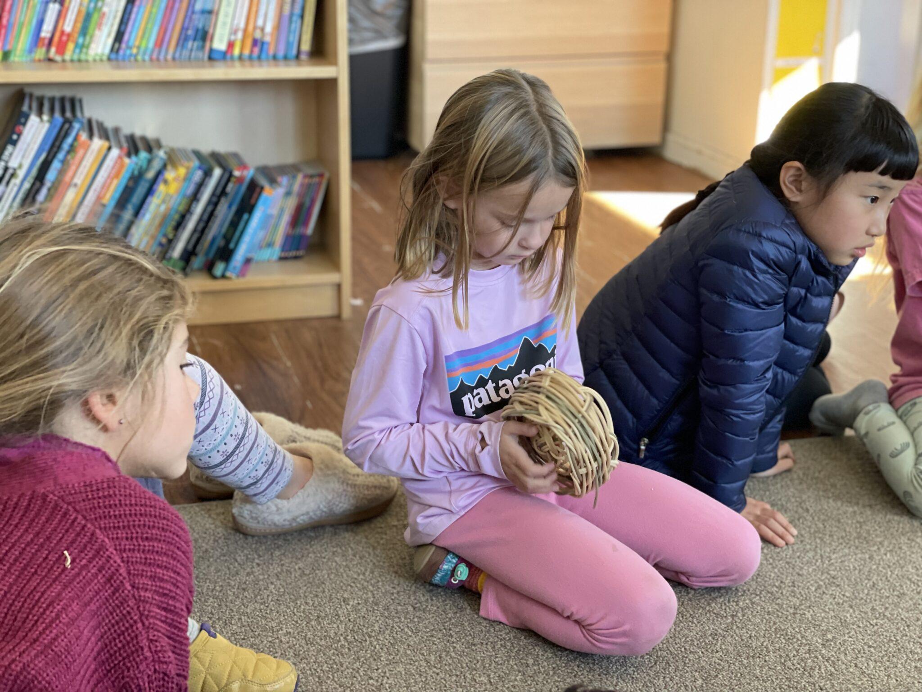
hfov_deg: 36.8
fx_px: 1385
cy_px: 346
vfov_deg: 28.0
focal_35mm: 52
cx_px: 461
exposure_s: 1/60
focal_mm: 6
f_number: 2
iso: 200
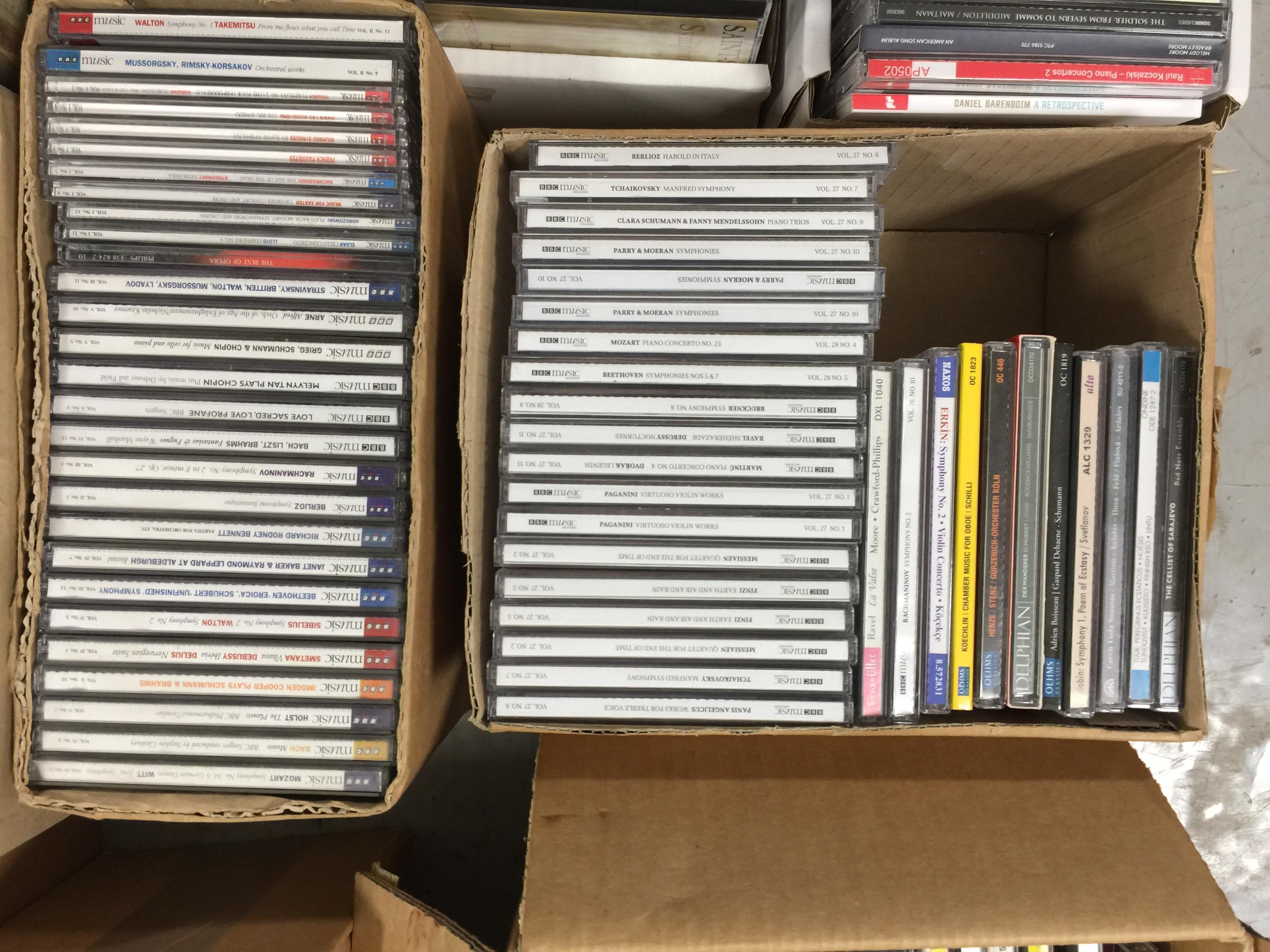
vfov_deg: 48.2
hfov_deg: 61.7
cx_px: 635
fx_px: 1064
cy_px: 476
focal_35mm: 29
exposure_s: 1/17
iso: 40
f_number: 2.2
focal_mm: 4.15
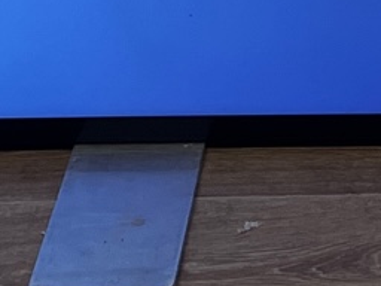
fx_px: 2256
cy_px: -764
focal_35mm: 205
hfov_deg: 9.3
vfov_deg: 6.2
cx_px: 607
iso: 64
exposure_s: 1/100
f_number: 1.6
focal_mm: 5.1
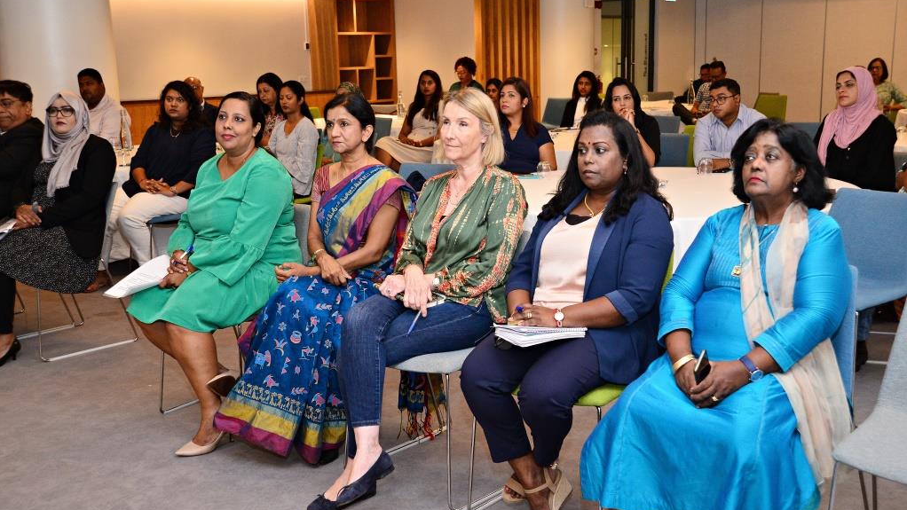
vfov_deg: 28.3
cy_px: 283
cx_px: 454
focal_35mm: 42
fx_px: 1010
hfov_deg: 48.4
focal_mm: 40
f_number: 5
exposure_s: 1/160
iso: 2500
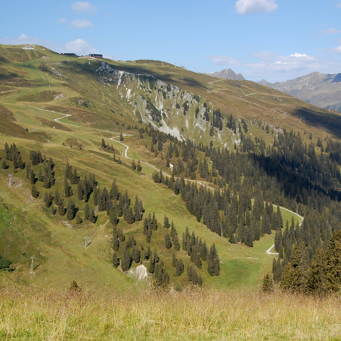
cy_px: 170
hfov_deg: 33.8
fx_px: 557
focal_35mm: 50
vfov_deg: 34.0
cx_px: 224
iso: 200
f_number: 9
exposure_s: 1/320
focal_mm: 26
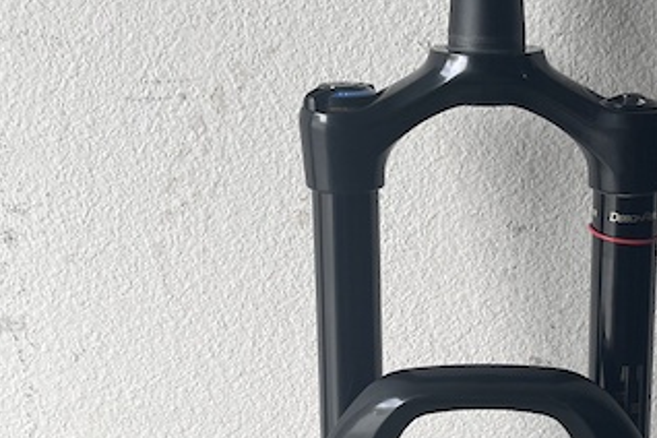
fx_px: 1241
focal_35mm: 68
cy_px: 279
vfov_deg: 20.0
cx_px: 492
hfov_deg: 29.2
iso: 40
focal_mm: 5.1
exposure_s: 1/212
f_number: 1.6
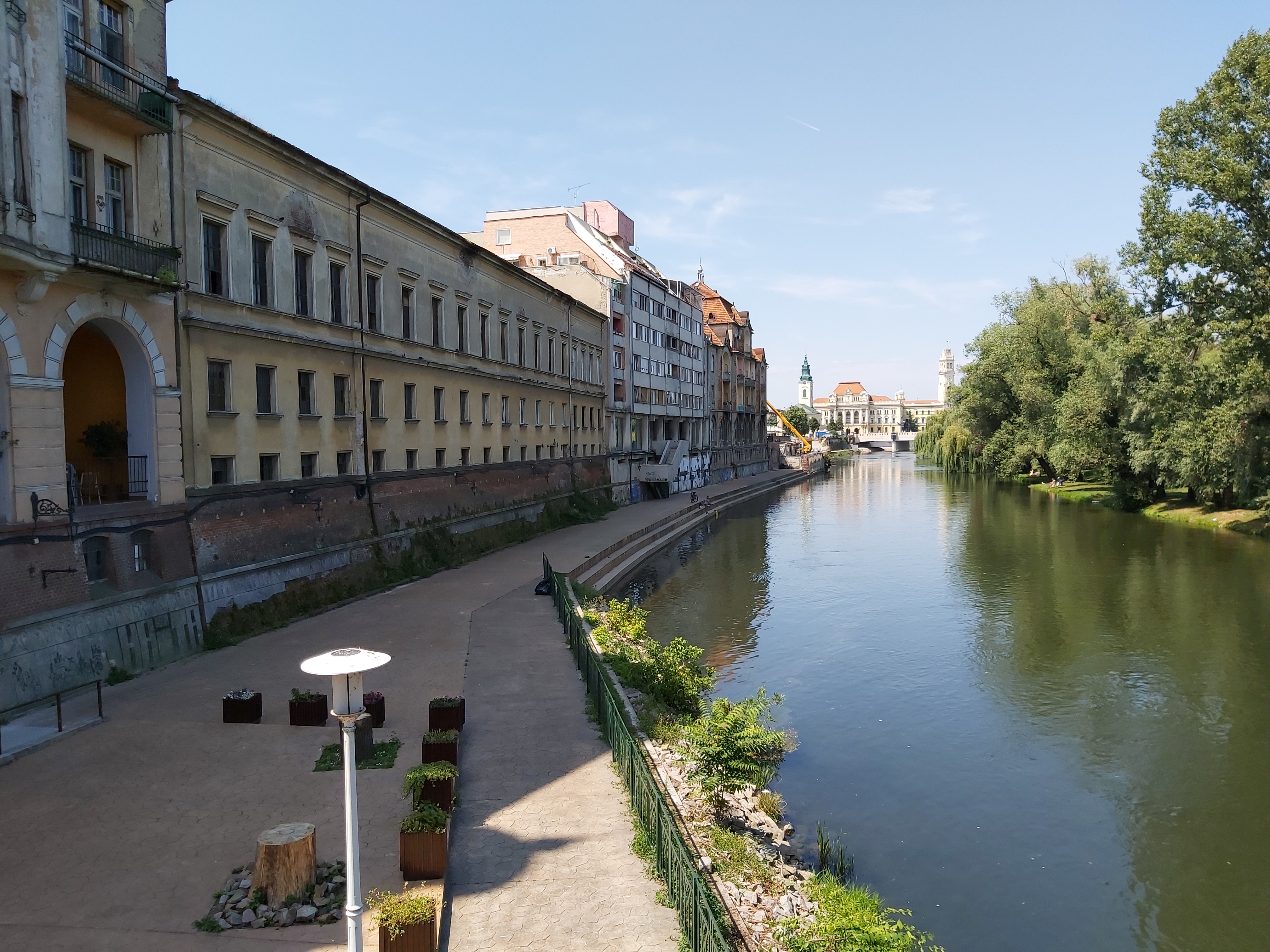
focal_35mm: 26
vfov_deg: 53.1
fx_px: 954
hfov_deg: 67.3
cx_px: 635
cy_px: 476
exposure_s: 1/1593
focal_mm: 3.92
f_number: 1.7
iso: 64
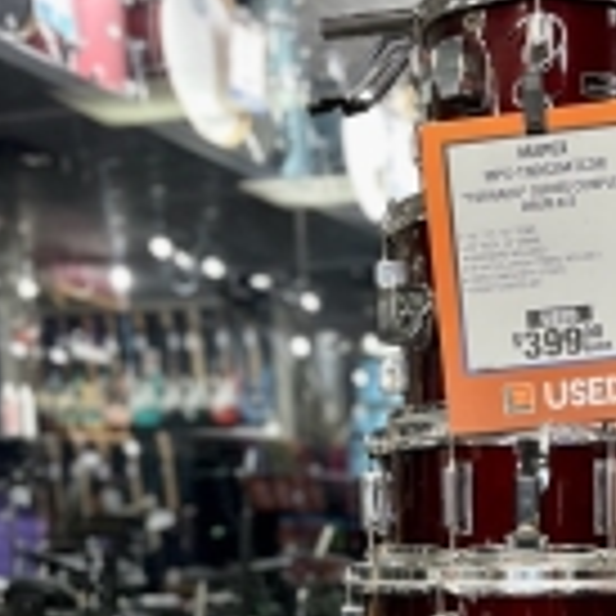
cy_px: 728
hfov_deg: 25.0
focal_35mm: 67
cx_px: 549
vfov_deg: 23.6
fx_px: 1349
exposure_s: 1/60
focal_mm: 5.1
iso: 250
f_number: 1.6
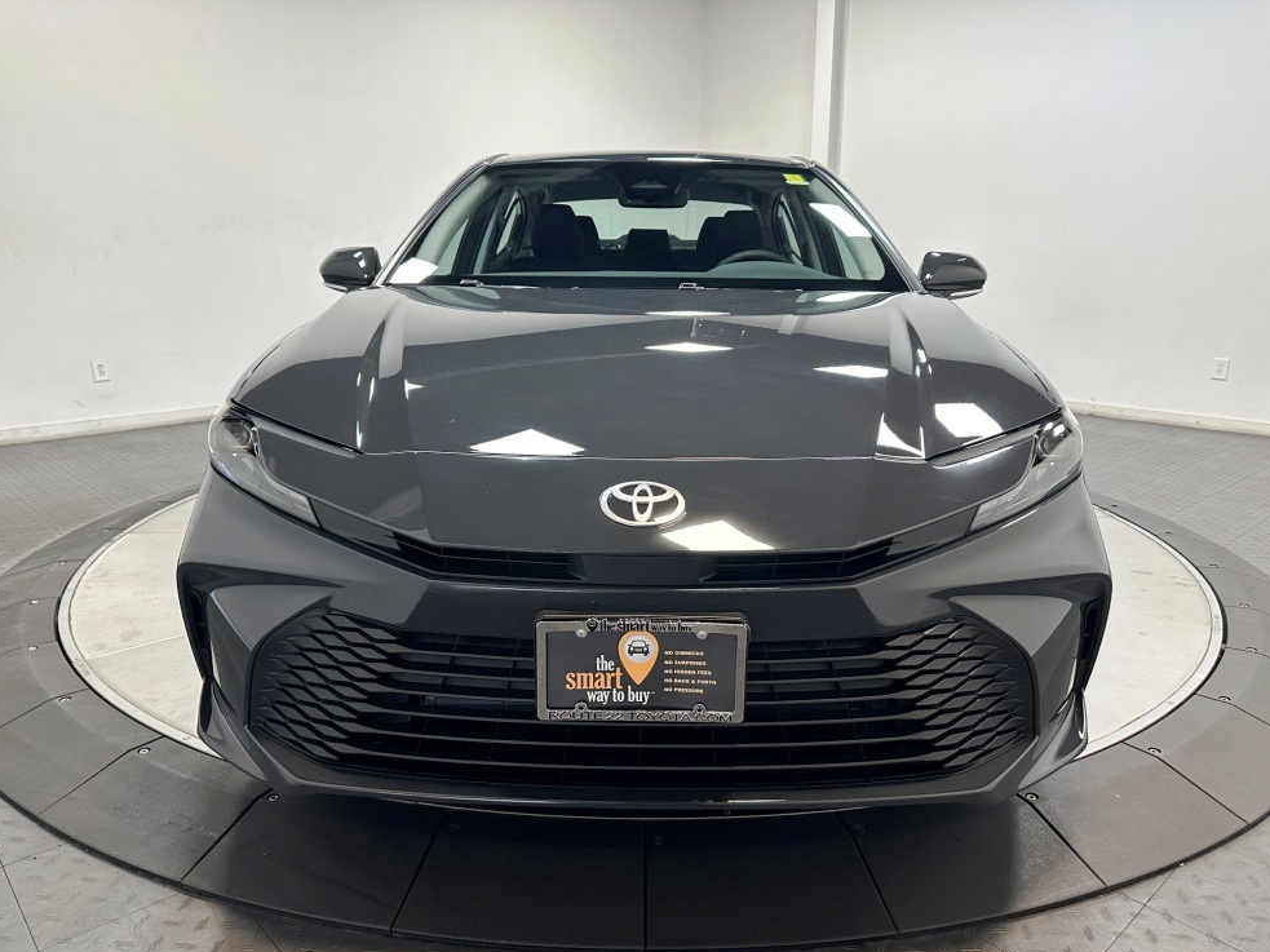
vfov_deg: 54.9
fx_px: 917
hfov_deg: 69.4
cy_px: 493
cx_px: 636
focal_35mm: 25
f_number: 1.78
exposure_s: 1/60
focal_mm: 6.86
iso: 320
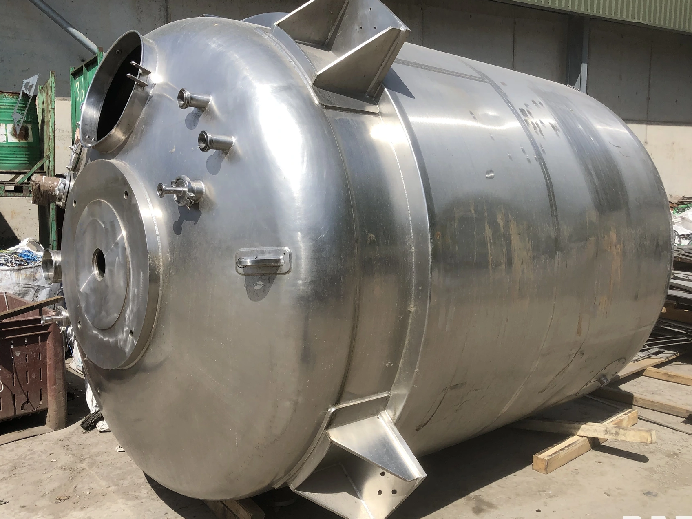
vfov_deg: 43.0
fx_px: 660
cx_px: 347
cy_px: 262
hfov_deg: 55.3
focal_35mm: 33
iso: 20
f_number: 1.8
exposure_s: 1/2183
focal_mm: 3.99
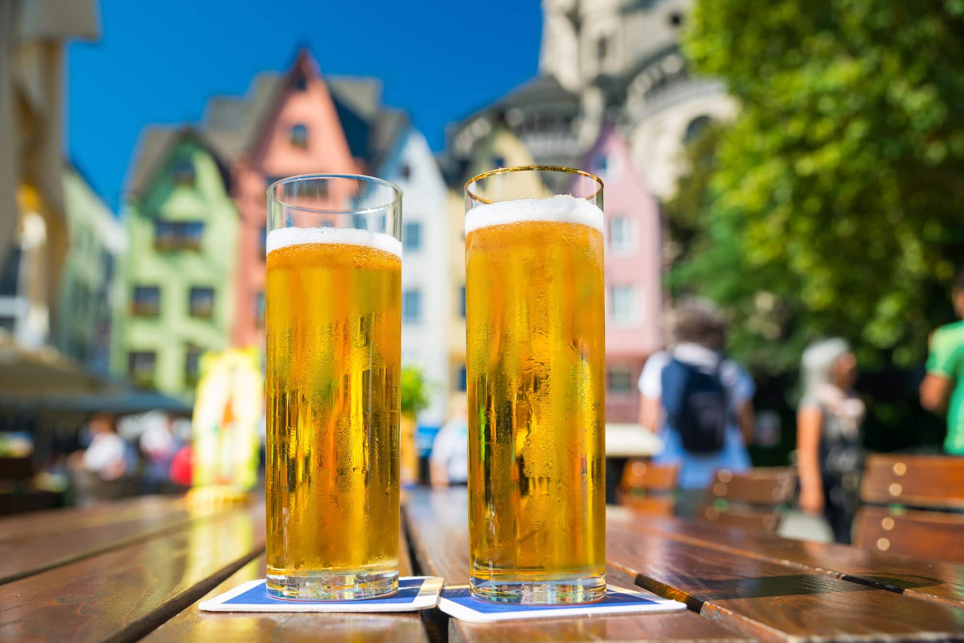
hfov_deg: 53.1
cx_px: 482
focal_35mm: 36
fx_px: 964
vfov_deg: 36.9
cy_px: 322
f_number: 6.3
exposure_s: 1/160
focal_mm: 36
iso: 100
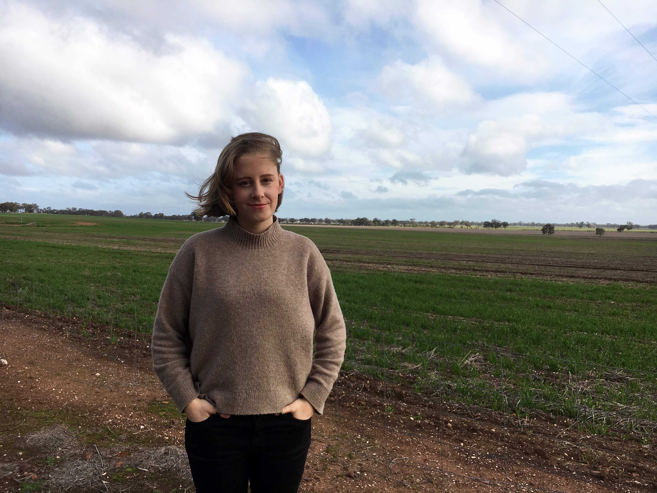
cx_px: 328
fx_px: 550
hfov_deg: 61.7
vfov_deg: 48.2
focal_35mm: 29
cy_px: 246
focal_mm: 4.15
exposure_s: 1/1789
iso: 25
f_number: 2.2
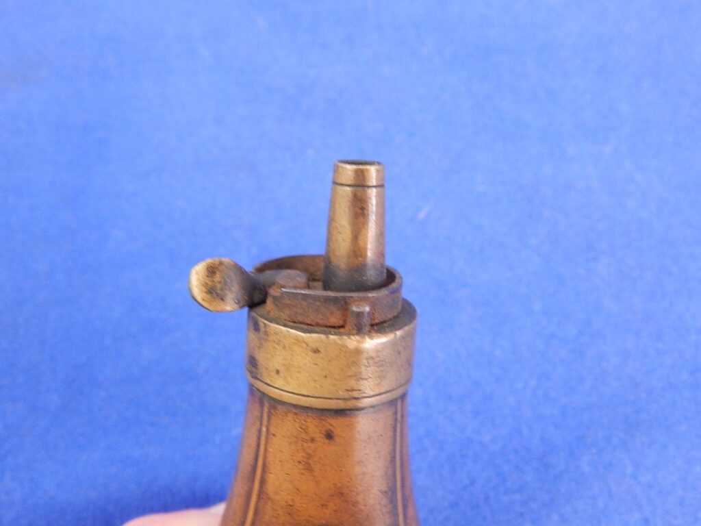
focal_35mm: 34
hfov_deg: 54.0
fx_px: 689
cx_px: 350
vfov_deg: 41.8
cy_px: 263
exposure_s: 1/8
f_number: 3.3
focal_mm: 6.1
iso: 500
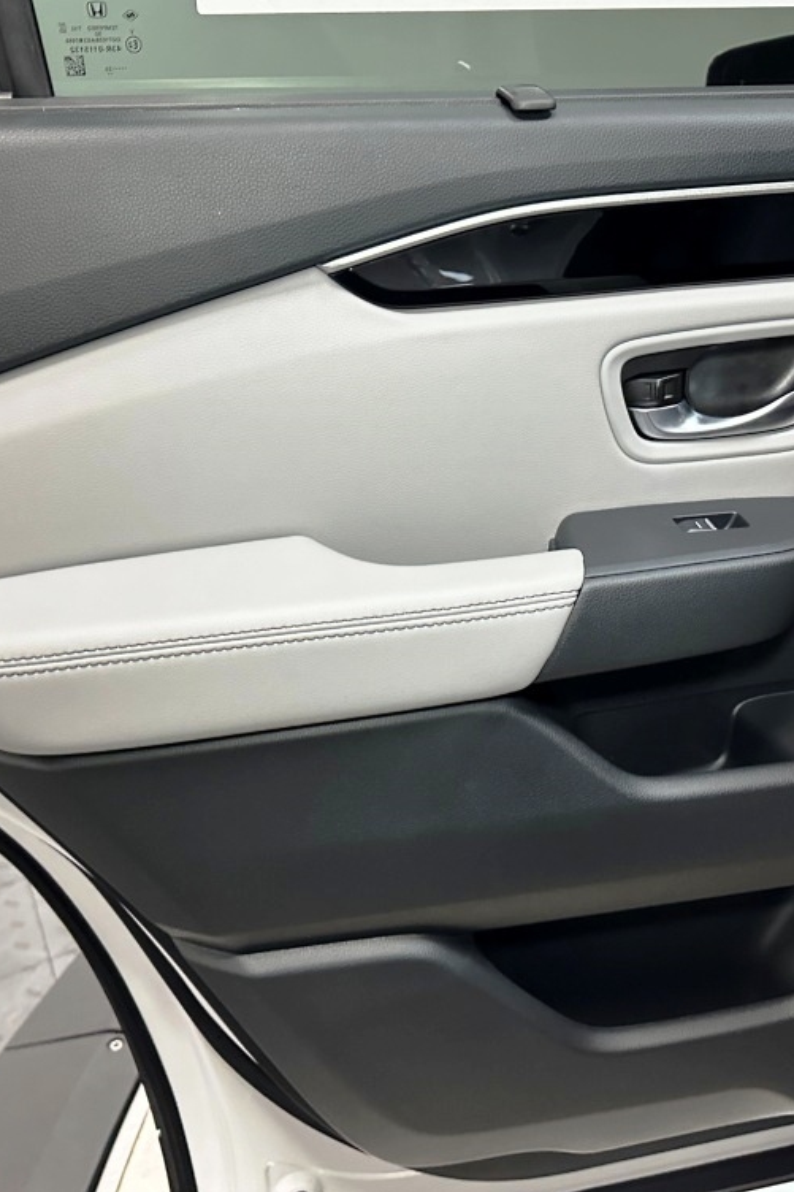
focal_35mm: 34
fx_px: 1125
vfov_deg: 55.8
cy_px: 593
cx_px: 439
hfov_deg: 38.8
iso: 640
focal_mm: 6.86
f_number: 1.78
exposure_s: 1/60
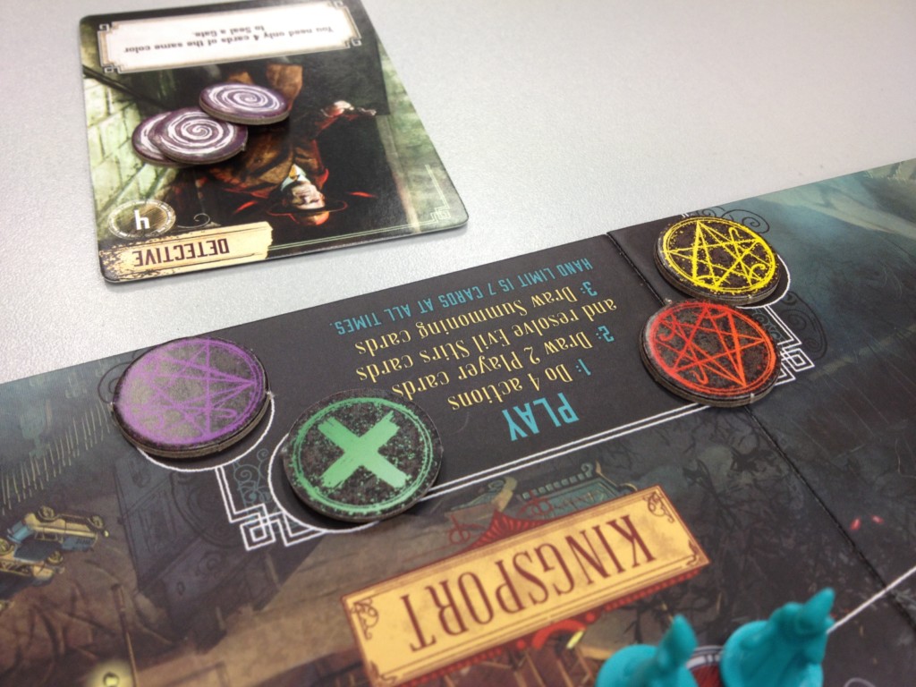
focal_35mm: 35
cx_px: 458
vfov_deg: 40.7
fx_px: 926
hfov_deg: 52.6
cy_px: 344
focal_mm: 4.28
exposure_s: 1/24
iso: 50
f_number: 2.4
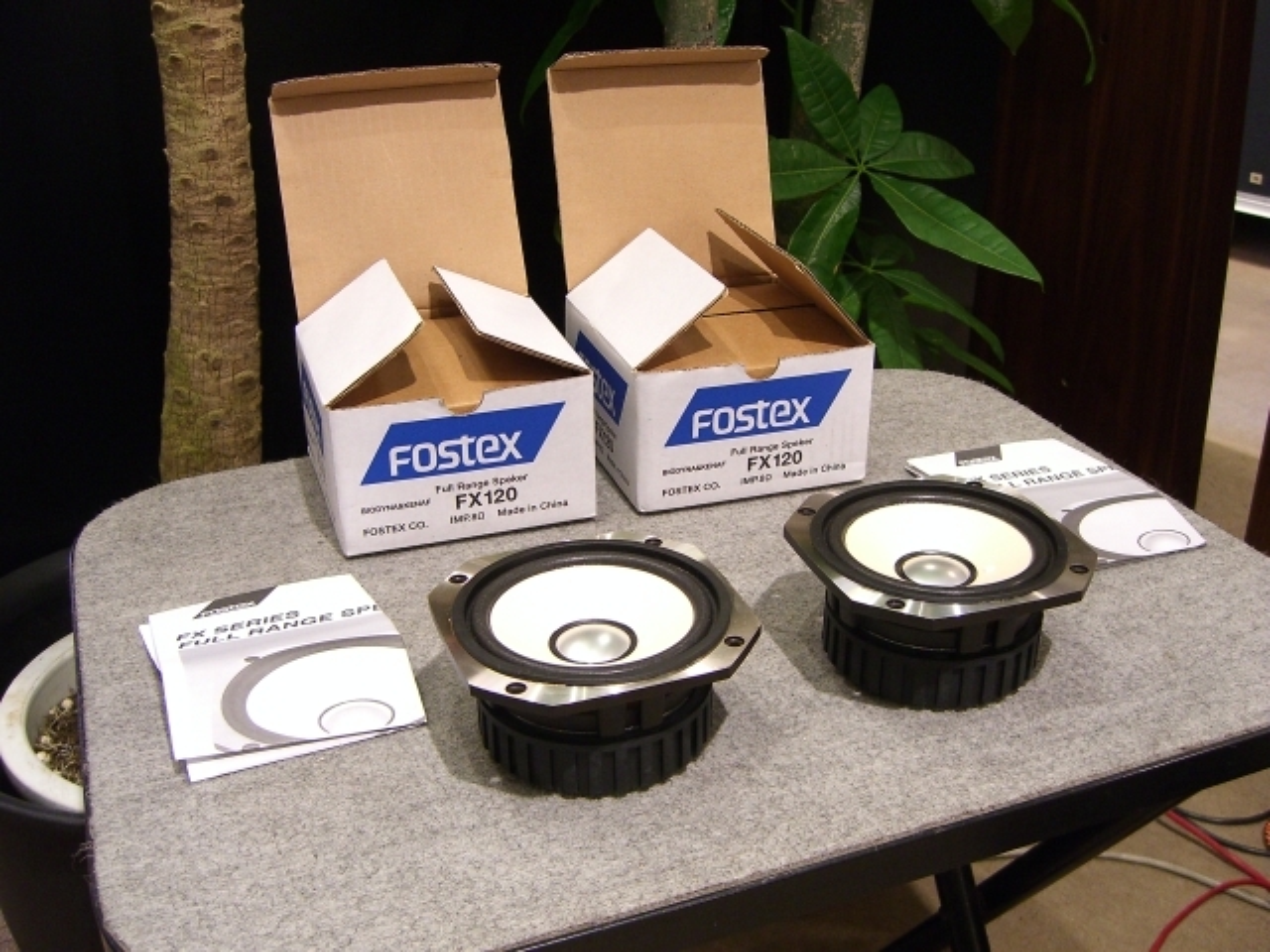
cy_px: 476
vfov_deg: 37.7
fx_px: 1394
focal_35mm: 38
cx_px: 635
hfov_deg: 49.0
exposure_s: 1/20
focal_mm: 7.9
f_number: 2.8
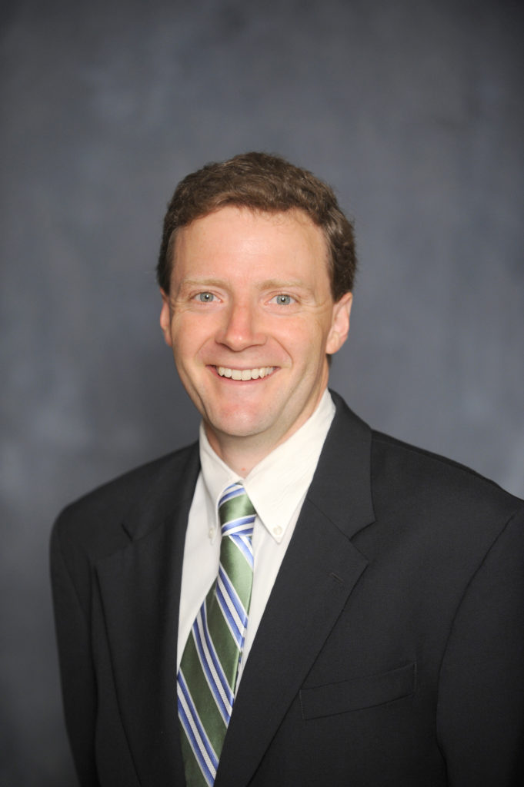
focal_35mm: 150
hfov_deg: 9.1
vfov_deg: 13.7
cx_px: 262
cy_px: 394
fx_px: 3280
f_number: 2.8
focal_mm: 150
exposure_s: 1/125
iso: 1000
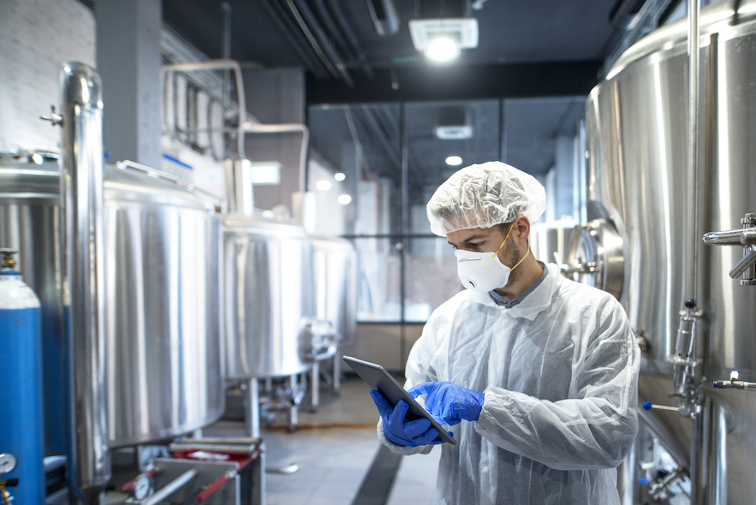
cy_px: 301
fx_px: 525
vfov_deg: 51.0
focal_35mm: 25
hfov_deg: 71.3
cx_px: 409
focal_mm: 20
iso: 500
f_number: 1.6
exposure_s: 1/320
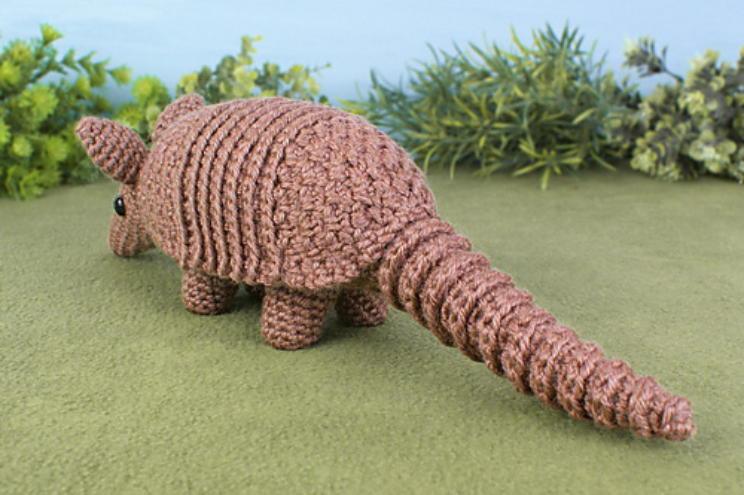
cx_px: 372
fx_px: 682
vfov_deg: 39.9
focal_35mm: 33
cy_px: 248
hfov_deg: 57.2
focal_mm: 22
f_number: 9
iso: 100
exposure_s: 1/3
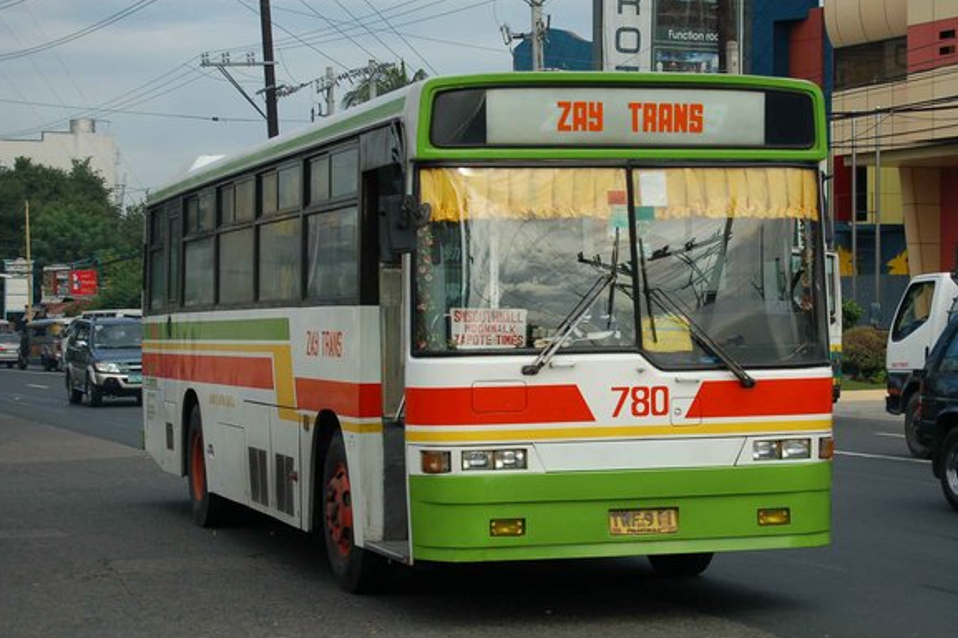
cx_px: 510
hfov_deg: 22.3
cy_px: 322
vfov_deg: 14.9
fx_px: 2435
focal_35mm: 92
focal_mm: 55
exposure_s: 1/1000
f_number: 5.6
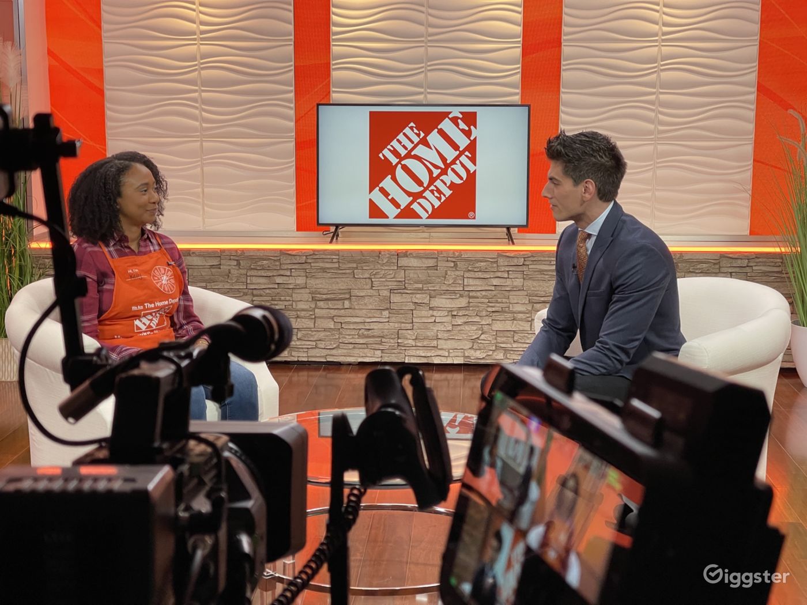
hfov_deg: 30.3
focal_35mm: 64
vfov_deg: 22.9
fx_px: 1492
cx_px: 404
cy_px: 302
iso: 160
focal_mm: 7.5
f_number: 2.2
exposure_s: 1/120
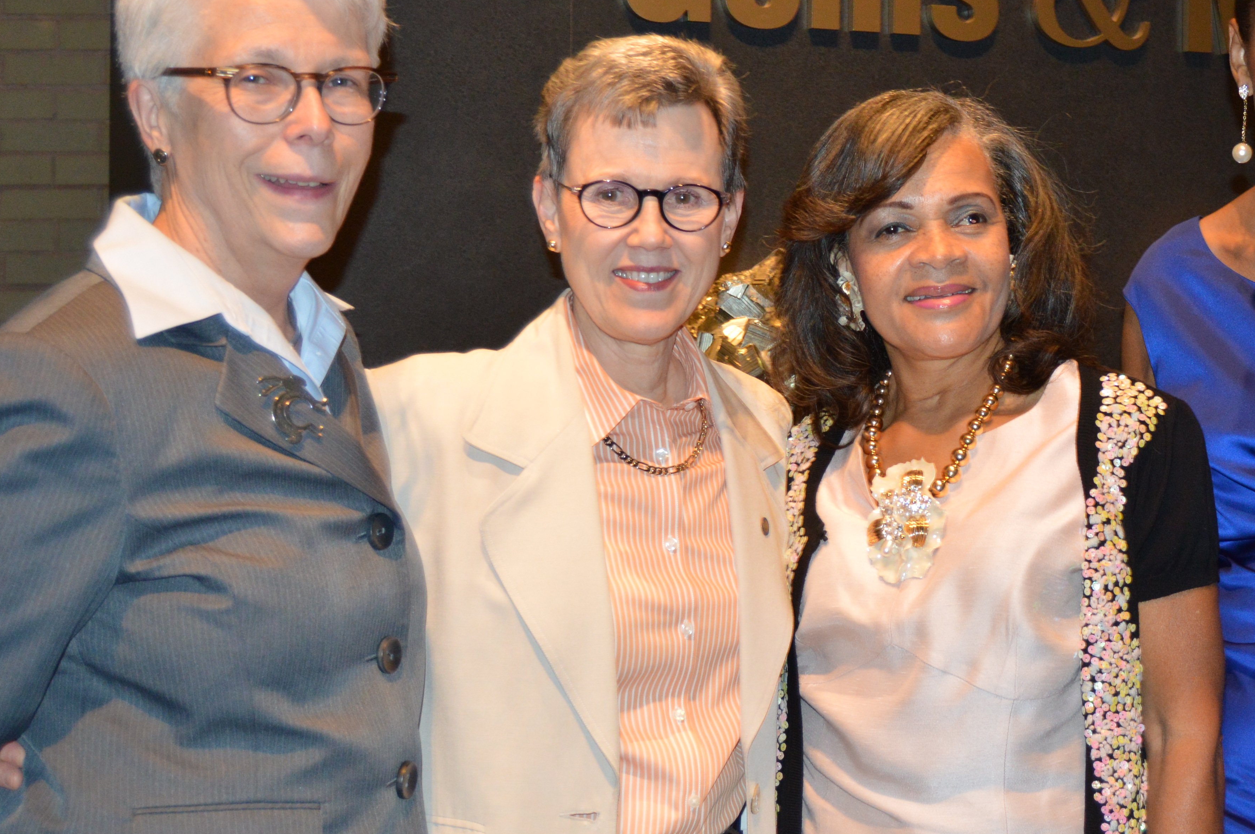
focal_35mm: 66
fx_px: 2299
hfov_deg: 29.7
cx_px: 1037
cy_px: 274
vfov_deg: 20.5
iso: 720
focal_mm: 26
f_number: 4
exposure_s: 1/60
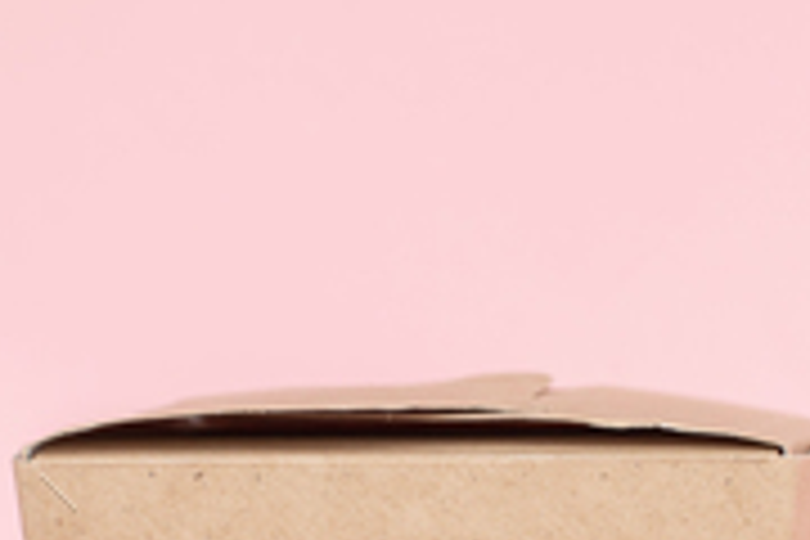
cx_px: 441
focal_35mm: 164
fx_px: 3690
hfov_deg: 12.5
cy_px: 430
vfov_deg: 8.4
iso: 100
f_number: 16
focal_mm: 50
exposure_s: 1/15
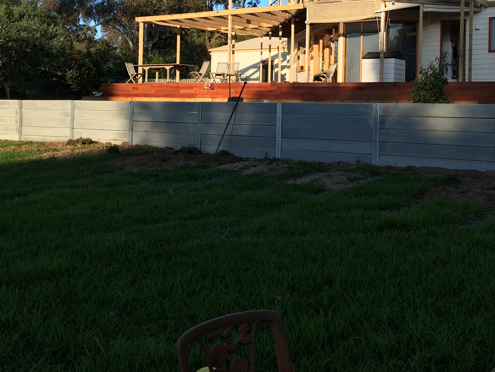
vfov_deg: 32.3
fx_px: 629
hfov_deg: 42.8
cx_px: 286
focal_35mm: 44
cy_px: 97
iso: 25
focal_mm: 4.15
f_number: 2.2
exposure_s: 1/754
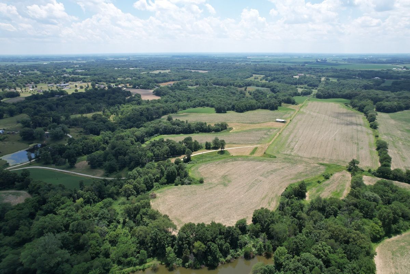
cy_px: 137
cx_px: 205
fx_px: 251
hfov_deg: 78.6
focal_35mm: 22
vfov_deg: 57.2
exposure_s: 1/1600
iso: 100
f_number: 2.8
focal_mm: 8.38
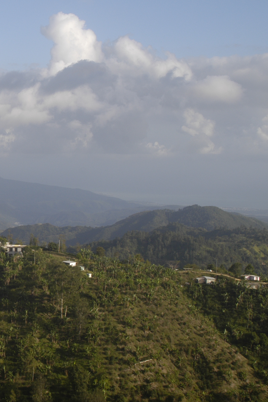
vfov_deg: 24.2
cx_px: -68
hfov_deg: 15.6
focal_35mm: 84
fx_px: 937
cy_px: 209
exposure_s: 1/640
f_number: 5.6
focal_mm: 31
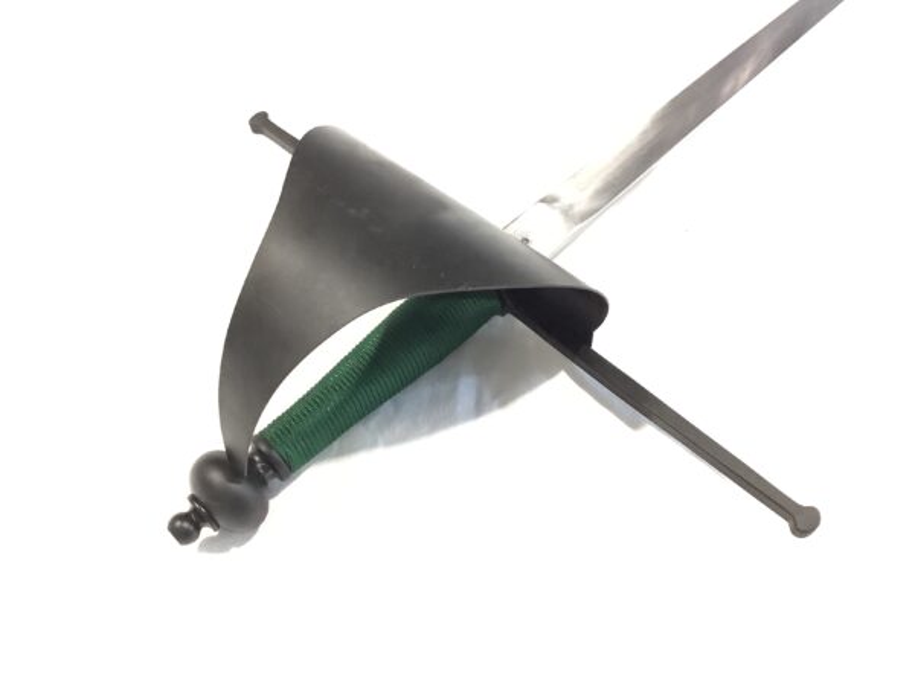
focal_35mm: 31
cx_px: 458
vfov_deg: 45.4
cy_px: 343
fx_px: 819
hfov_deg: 58.4
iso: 400
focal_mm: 3.3
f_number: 2.4
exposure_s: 1/30
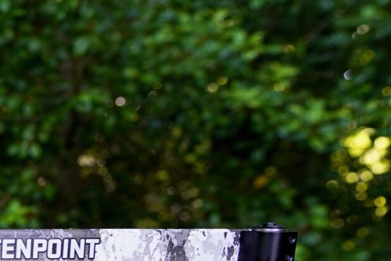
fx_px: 760
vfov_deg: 17.5
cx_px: -300
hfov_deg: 20.7
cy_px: 389
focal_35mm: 70
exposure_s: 1/125
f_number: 3.5
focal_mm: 17
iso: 320
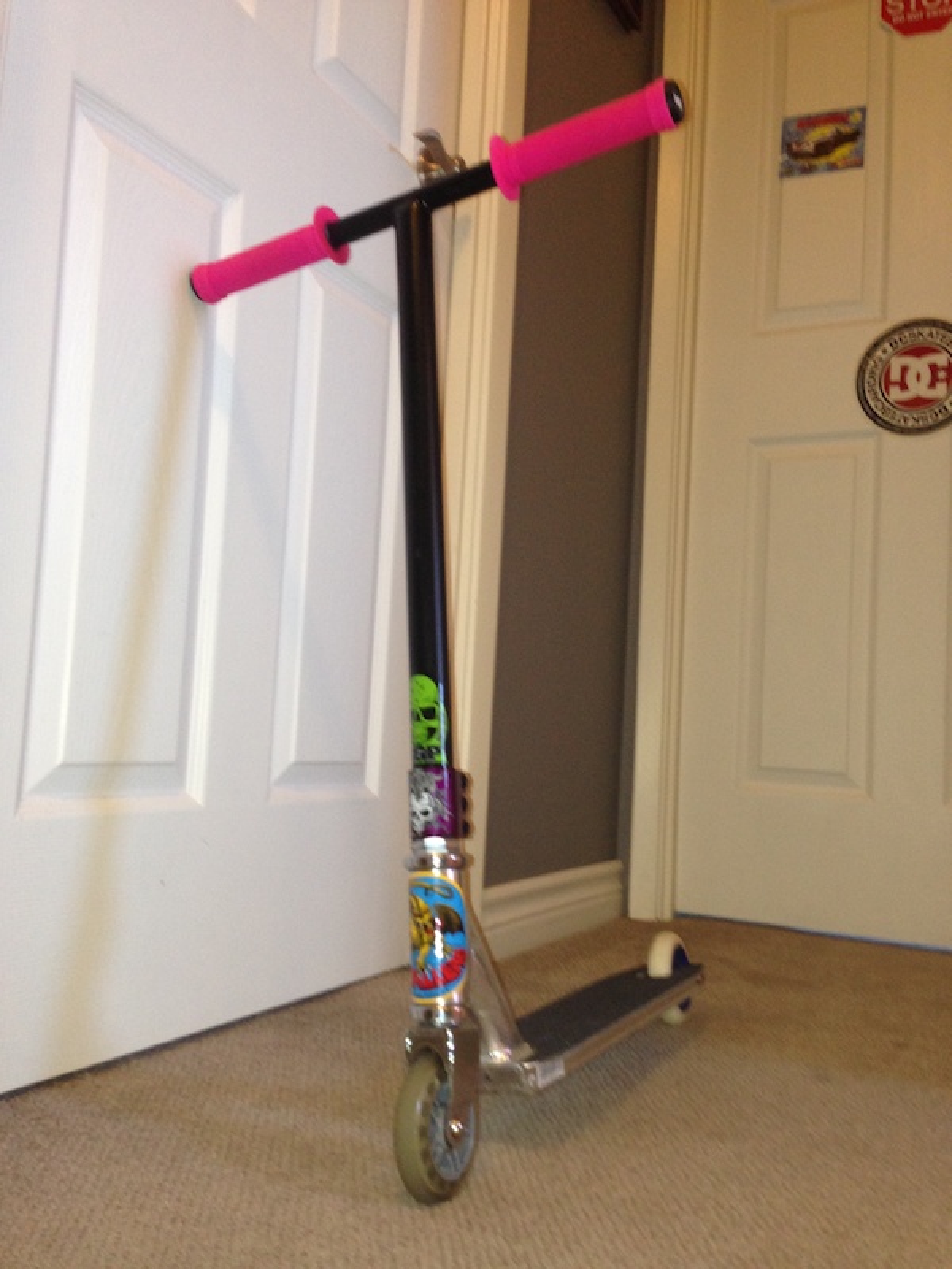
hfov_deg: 42.9
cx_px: 476
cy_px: 634
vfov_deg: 55.4
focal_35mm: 33
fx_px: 1210
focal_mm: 4.13
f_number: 2.4
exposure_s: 1/20
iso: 125
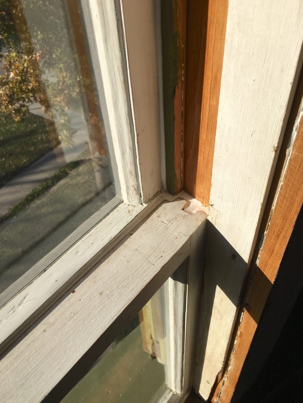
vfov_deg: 61.7
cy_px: 202
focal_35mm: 29
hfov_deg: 48.2
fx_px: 338
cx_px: 152
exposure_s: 1/1972
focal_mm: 4.15
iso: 25
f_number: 2.2
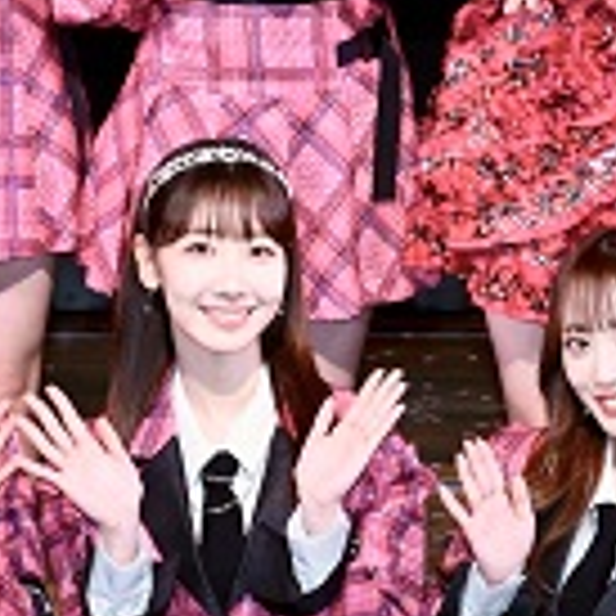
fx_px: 3785
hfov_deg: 9.3
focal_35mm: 188
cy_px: 339
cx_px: 288
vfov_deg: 9.3
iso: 1600
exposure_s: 1/125
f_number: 8
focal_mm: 38
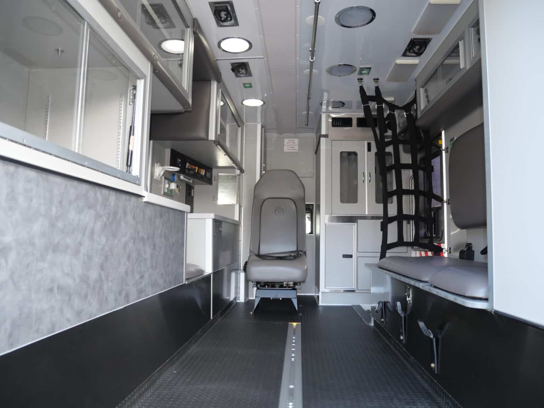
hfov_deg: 71.6
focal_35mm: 24
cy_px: 204
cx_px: 272
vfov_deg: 56.8
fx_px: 377
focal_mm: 12
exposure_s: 1/50
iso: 400
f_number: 3.5
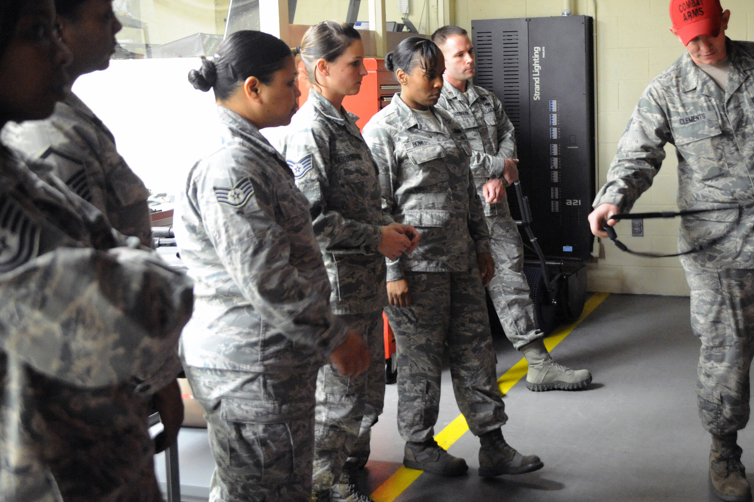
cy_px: 183
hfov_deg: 36.0
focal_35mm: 55
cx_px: 482
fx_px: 1151
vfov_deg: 24.5
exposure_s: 1/80
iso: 6400
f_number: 4.5
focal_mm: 38
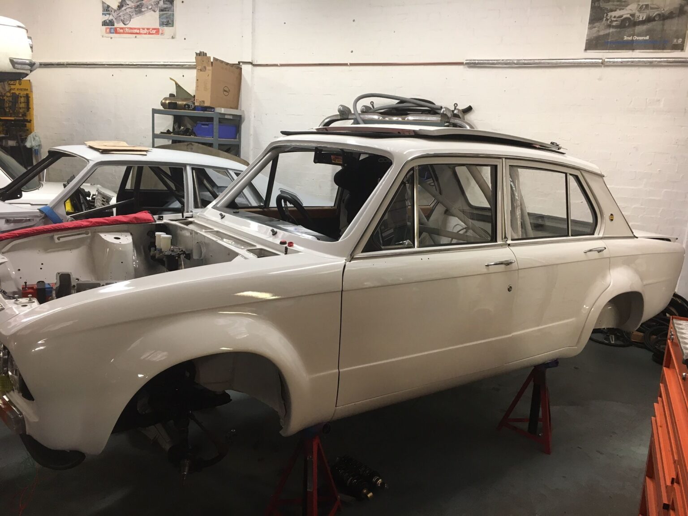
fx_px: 576
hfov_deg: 61.7
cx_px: 344
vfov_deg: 48.2
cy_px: 258
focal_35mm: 29
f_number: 2.2
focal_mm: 4.15
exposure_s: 1/33
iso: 80
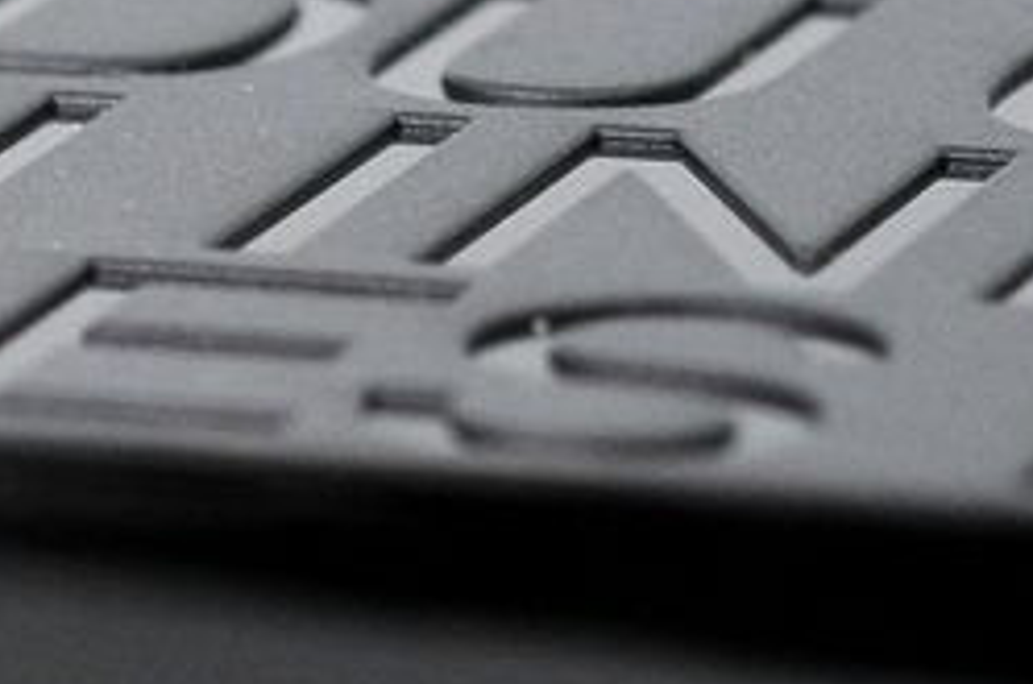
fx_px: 14520
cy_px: 1729
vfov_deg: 2.7
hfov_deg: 4.0
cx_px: -925
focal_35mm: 507
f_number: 5.6
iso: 800
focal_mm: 60
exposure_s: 1/250
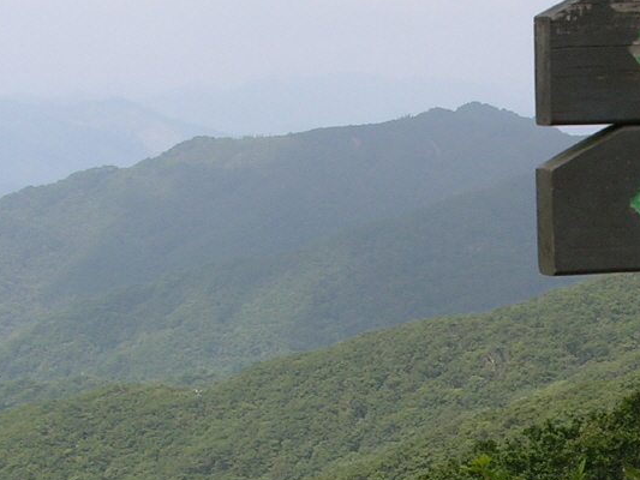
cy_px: 342
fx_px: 2330
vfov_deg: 11.7
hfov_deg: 15.5
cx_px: 568
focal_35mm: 126
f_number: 5.6
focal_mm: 8.9
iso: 50
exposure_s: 1/198
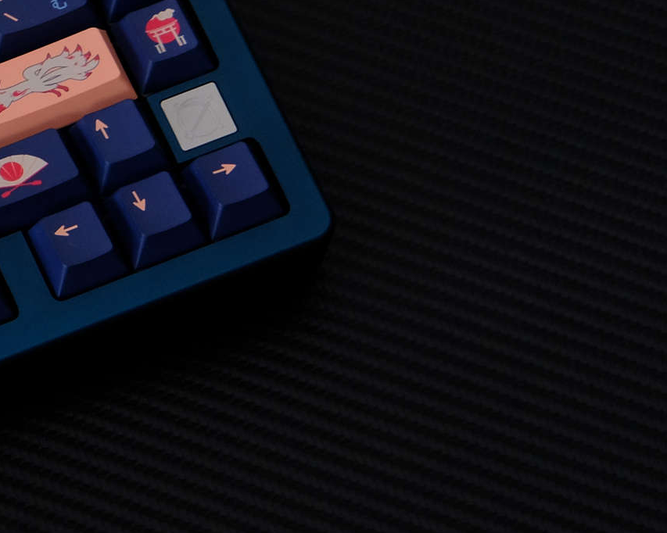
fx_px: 5408
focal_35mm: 274
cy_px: 211
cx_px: -443
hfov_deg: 6.9
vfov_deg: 5.6
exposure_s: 1/60
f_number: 4.5
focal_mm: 55
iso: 500
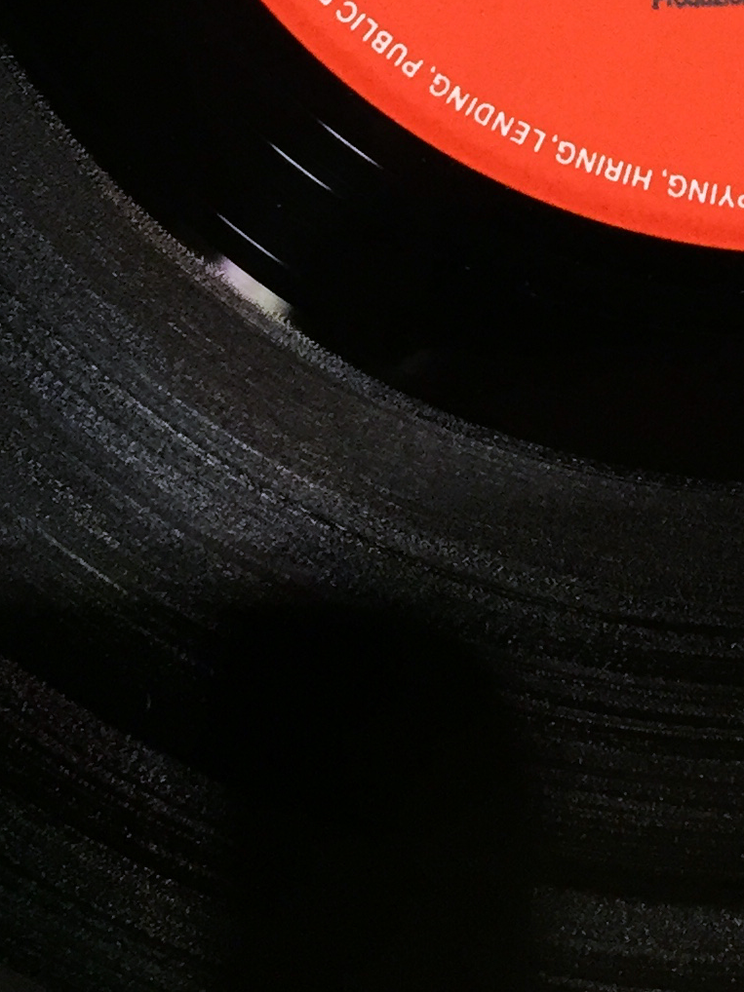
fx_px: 2666
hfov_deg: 15.3
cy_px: -567
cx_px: 907
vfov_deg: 18.3
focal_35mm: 93
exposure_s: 1/30
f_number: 2.2
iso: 100
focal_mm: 4.15
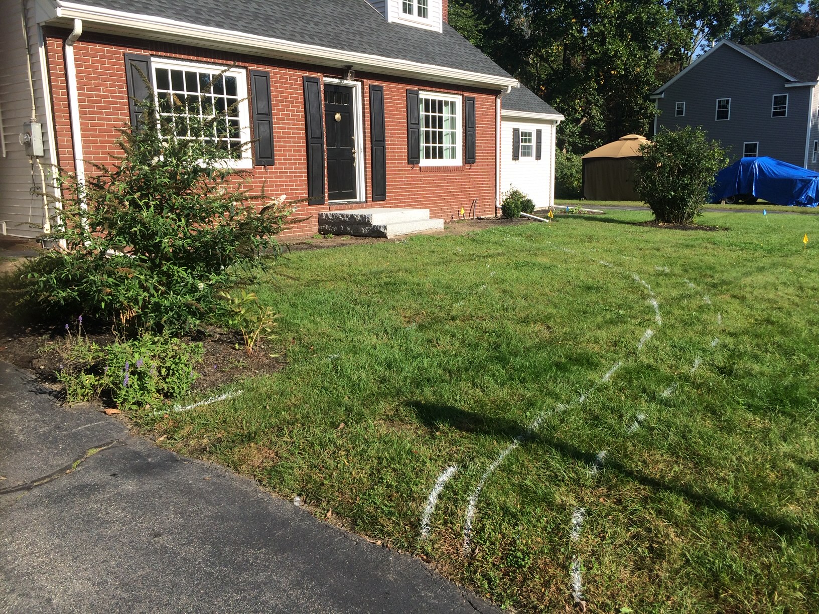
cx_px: 410
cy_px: 307
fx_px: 686
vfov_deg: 48.2
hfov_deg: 61.7
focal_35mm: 29
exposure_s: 1/1140
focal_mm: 4.15
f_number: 2.2
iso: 32
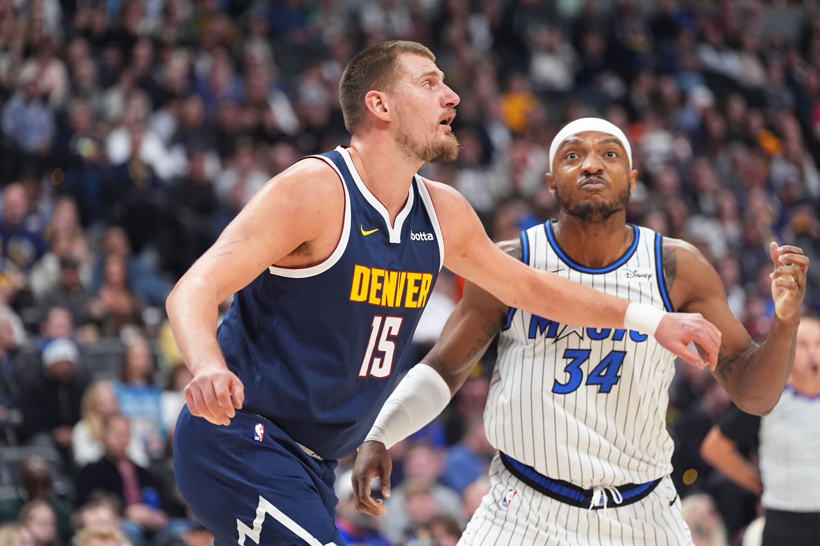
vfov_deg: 8.2
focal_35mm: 168
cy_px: 273
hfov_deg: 12.2
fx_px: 3826
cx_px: 410
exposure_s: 1/1600
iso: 5000
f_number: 3.2
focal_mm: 168
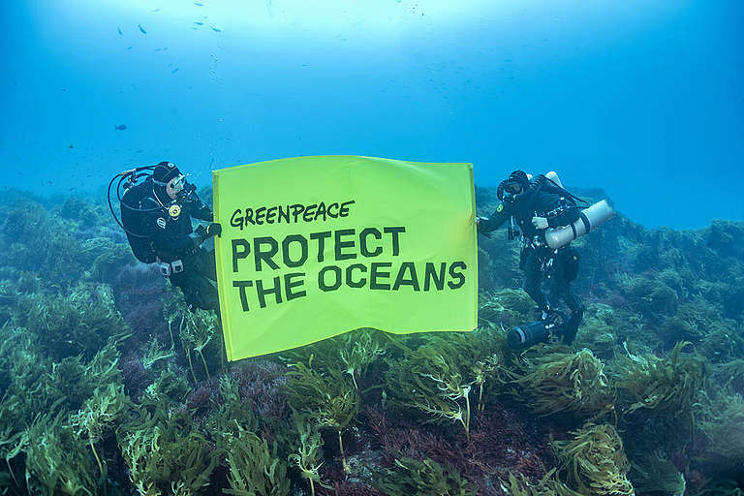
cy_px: 248
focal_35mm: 15
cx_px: 372
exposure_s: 1/60
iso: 320
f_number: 8
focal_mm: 15
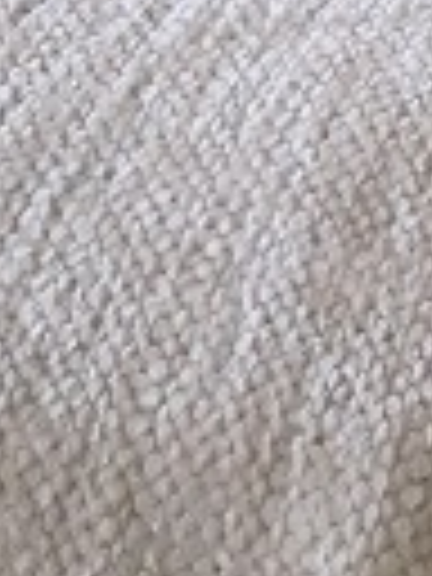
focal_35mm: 226
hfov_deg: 6.3
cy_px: -1062
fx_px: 3761
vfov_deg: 7.8
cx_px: 940
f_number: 2.2
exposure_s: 1/40
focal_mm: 4.15
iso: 25
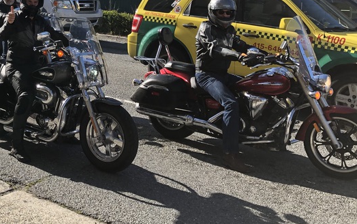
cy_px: 23
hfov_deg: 33.7
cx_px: 52
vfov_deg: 21.9
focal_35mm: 58
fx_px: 565
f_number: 1.8
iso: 20
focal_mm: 4
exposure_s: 1/1000
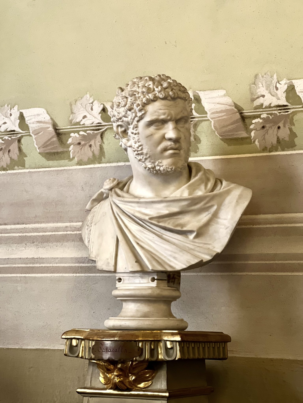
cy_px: 202
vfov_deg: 25.3
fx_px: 899
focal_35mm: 77
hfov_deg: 19.1
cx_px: 152
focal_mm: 9
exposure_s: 1/25
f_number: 2.8
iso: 400
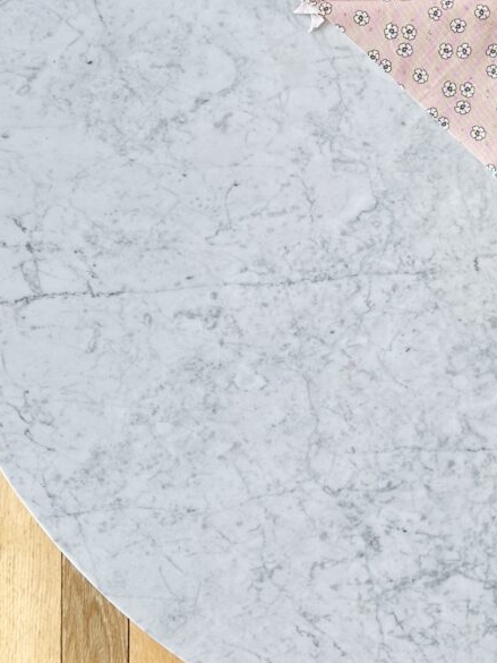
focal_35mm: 63
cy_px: 126
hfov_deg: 21.9
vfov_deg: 29.9
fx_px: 1206
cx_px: 565
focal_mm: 6.86
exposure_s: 1/376
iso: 80
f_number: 1.78
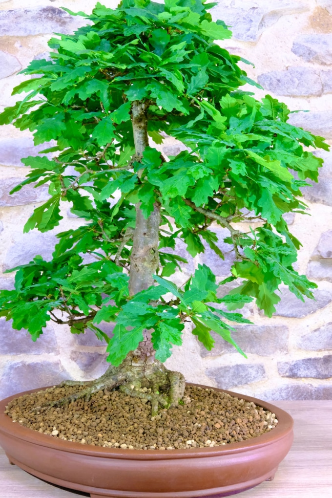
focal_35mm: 83
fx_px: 1147
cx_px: 166
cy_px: 249
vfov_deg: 24.5
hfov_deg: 16.5
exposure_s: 1/15
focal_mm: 55
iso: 3200
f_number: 16
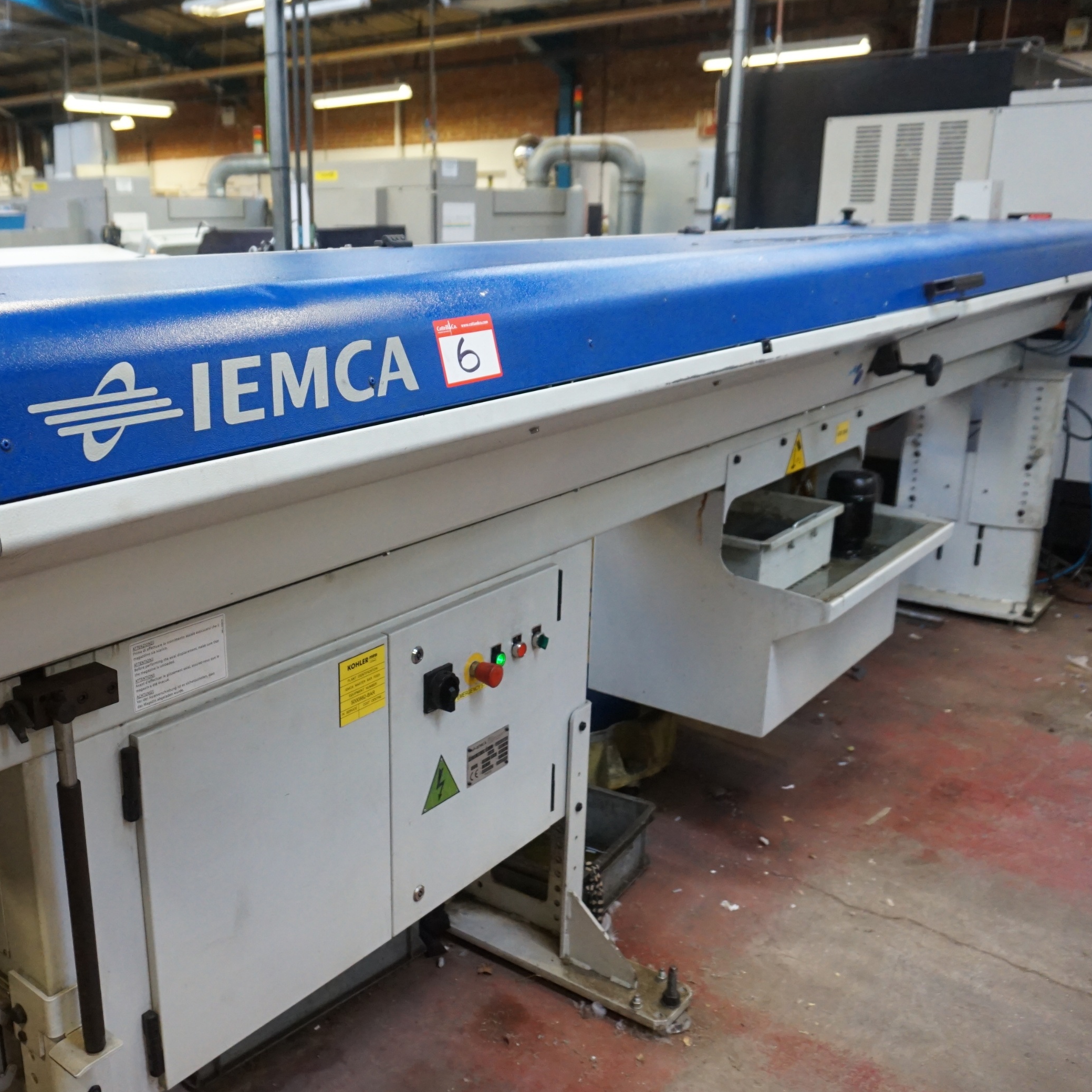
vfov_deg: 51.1
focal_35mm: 32
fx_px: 1142
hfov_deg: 50.3
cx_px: 371
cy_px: 566
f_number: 3.5
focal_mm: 16
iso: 1600
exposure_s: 1/160
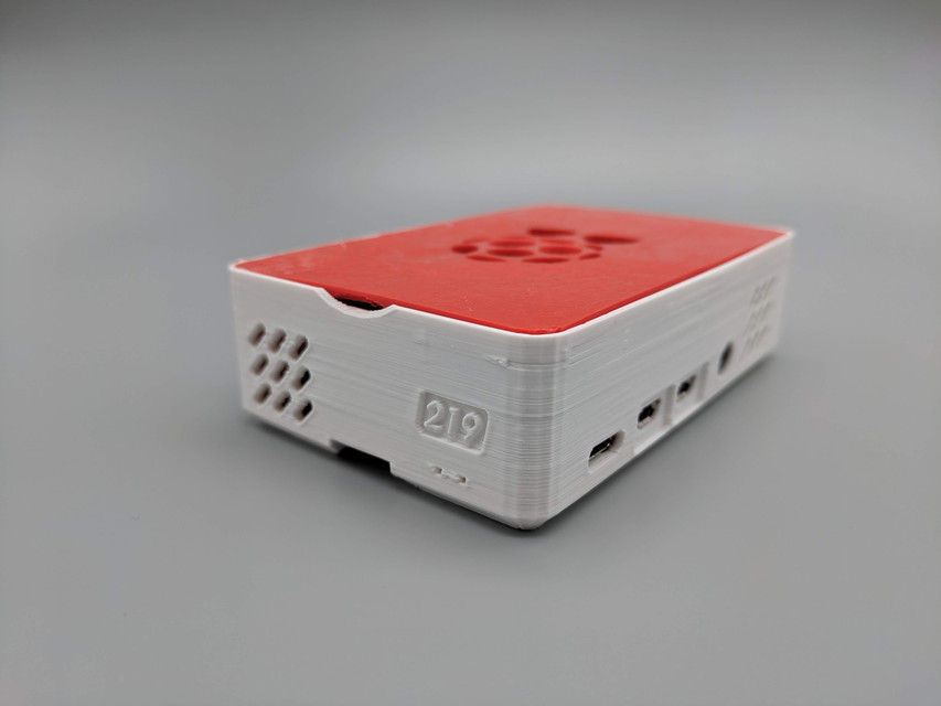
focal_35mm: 26
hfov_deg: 67.3
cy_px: 353
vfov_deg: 53.1
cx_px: 470
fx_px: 707
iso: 41
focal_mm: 4.67
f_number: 2
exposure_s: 1/120
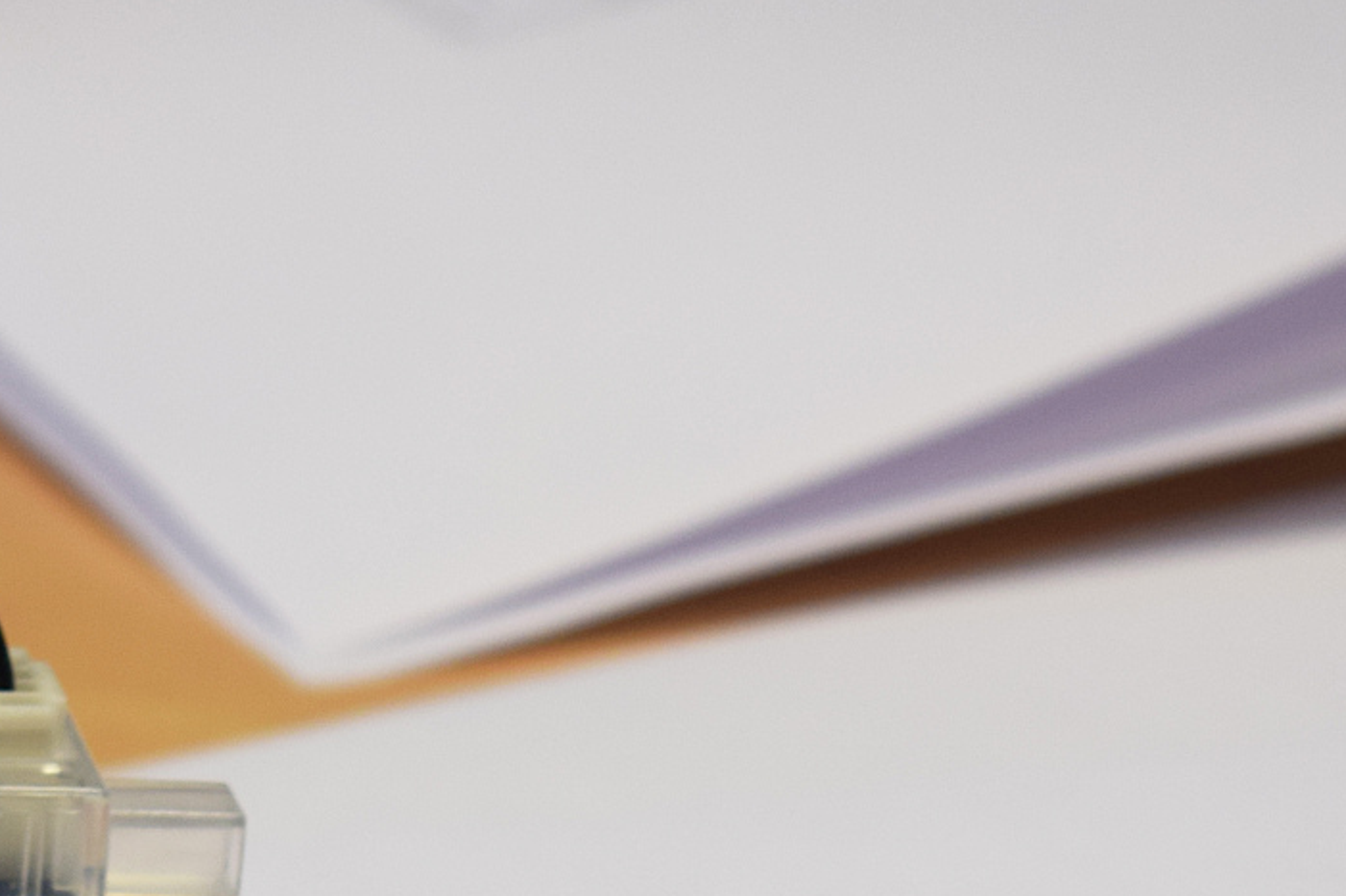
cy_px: 1104
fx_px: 8800
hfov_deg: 8.7
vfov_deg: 5.8
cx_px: -60
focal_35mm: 235
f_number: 5.6
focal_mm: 55
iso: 500
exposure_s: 1/60
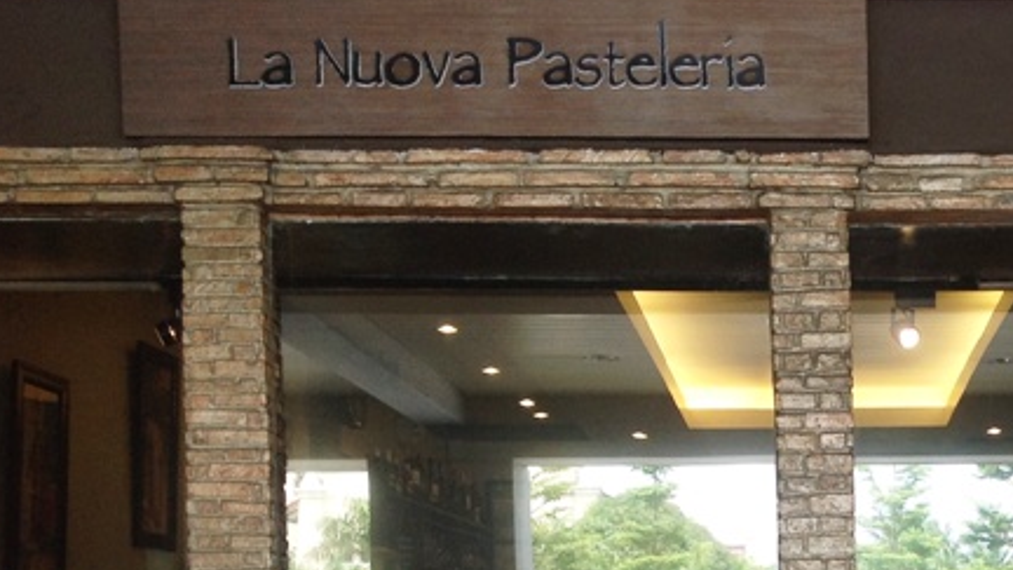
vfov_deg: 15.5
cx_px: 964
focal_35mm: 75
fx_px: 2015
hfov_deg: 27.0
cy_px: 672
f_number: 2.4
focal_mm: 4.28
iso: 64
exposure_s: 1/30
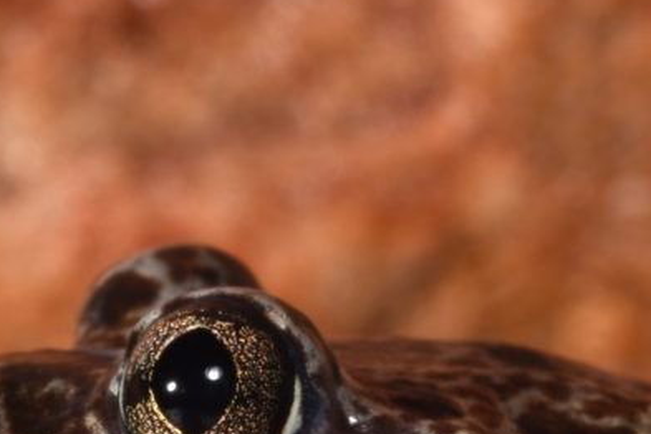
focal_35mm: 352
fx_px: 6365
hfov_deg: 5.8
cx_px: 624
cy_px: 641
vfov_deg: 3.9
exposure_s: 1/60
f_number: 20
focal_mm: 60
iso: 100
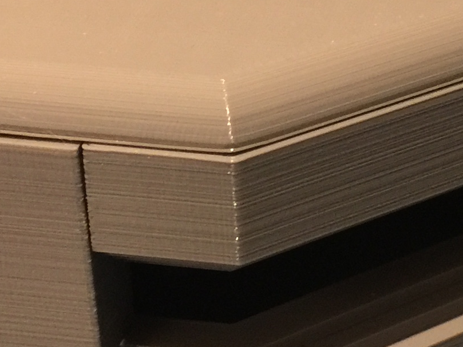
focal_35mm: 117
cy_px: 170
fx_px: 1565
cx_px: 425
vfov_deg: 12.7
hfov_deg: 16.6
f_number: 2.2
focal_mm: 4.15
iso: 125
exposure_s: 1/4
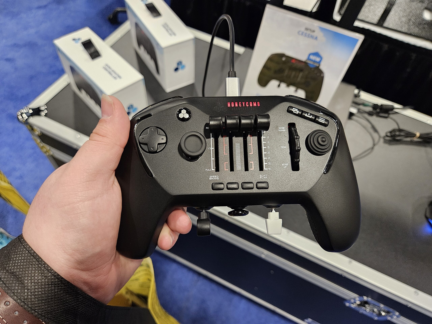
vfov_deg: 58.9
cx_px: 216
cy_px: 162
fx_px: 287
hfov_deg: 73.9
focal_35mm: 23
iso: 500
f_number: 1.8
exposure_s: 1/120
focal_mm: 5.4
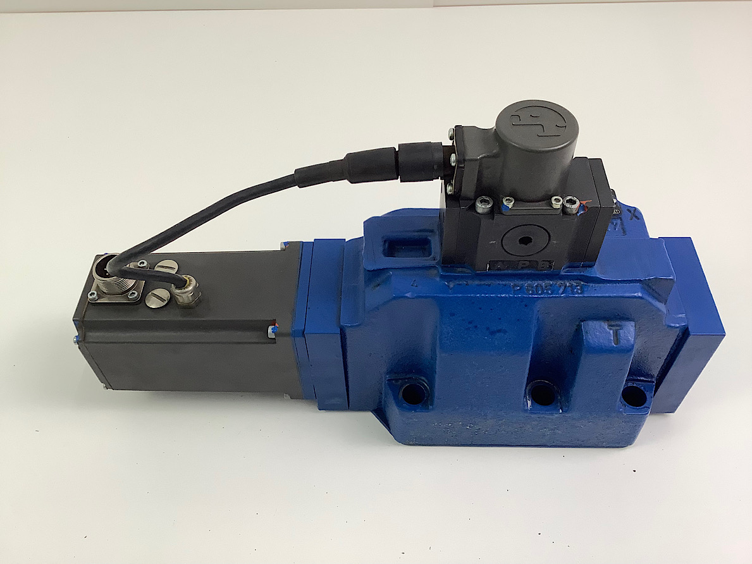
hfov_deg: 58.3
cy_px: 282
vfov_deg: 45.4
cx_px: 376
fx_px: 674
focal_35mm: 31
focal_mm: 3.3
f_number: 2.4
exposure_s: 1/100
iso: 64
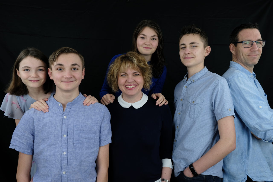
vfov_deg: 42.3
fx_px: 235
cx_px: 136
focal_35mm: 31
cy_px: 91
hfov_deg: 60.3
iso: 250
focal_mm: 20.5
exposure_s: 1/28
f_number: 3.2
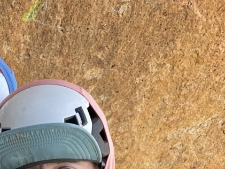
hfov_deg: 20.7
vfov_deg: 15.3
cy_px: 259
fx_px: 579
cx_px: -38
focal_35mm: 89
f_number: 1.6
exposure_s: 1/121
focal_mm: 4.2
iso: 40
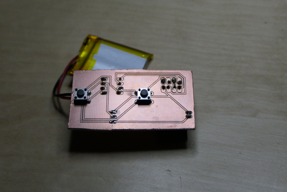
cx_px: 144
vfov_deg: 20.6
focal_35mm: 66
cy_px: 96
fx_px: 526
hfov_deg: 30.5
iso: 1600
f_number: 3.8
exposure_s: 1/30
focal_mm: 24.2
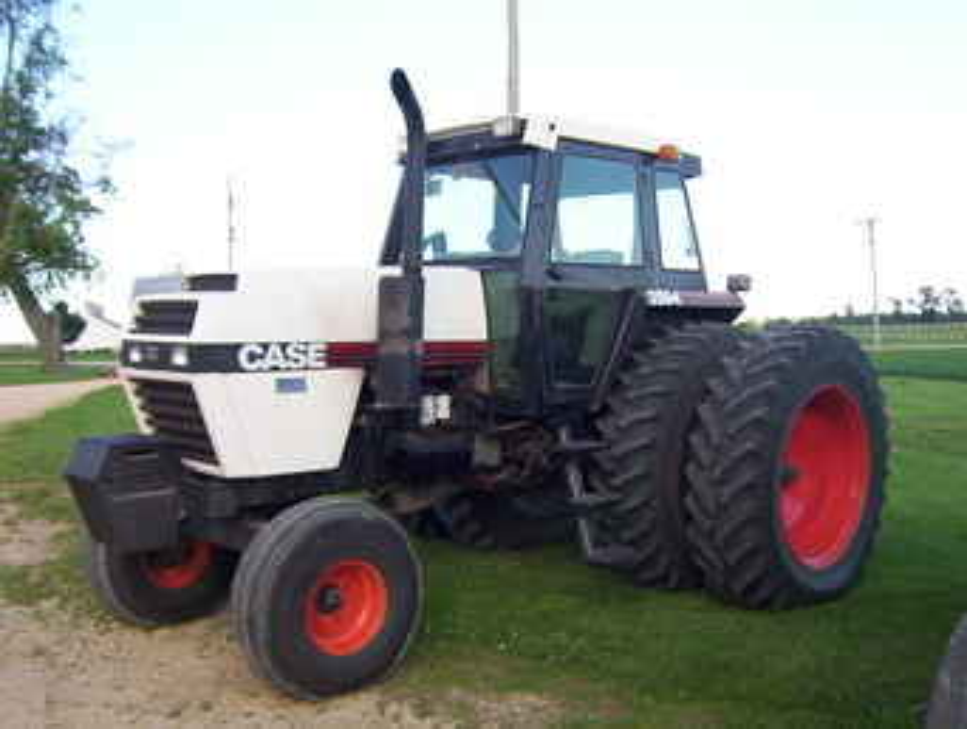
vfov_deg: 39.8
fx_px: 1008
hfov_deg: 51.3
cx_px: 484
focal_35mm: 36
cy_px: 364
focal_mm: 5.54
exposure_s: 1/427
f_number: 2.76
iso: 100
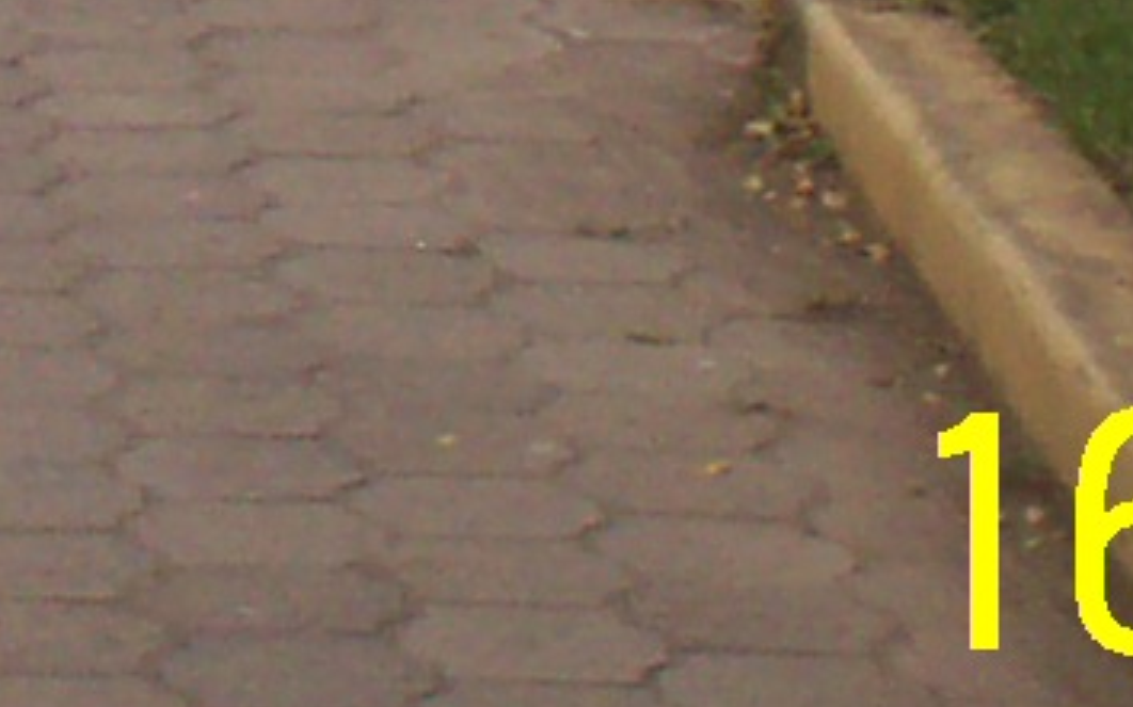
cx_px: -1210
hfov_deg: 7.2
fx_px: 8581
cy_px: -1744
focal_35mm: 278
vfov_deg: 4.5
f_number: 4.5
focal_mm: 6
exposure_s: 1/736
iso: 100
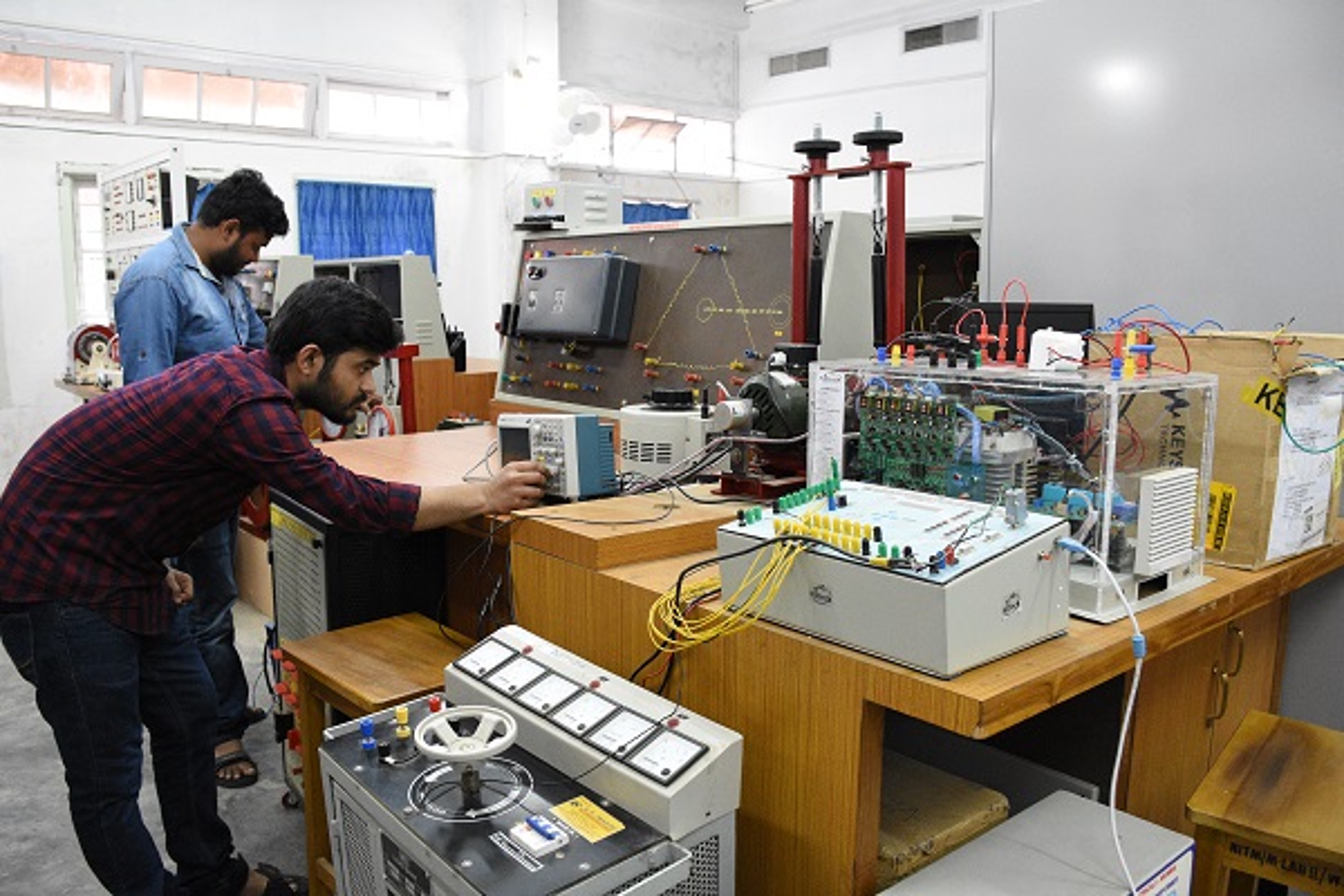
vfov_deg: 47.9
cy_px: 448
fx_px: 1008
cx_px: 672
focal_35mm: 27
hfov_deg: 67.4
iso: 3200
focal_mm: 18
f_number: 5.6
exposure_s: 1/100
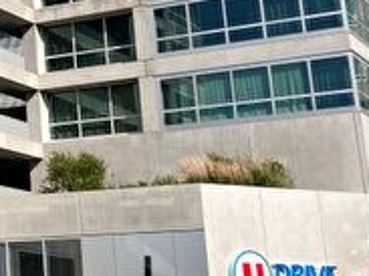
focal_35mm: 107
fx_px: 1140
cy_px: -13
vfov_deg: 13.6
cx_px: -190
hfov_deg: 16.7
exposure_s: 1/3003
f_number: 1.8
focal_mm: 3.99
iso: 20
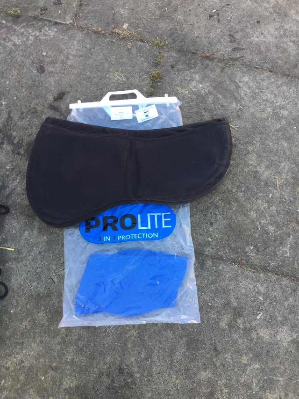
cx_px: 150
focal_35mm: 29
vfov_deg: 61.7
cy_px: 200
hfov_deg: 48.2
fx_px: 334
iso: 40
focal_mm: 4.15
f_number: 2.2
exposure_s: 1/100
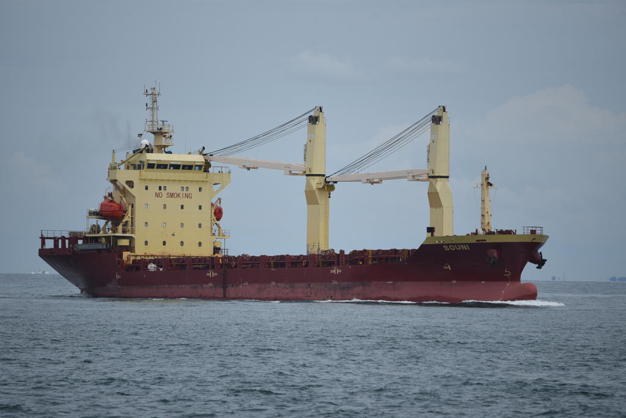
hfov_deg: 5.3
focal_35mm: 390
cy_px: 209
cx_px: 313
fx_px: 6782
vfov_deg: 3.5
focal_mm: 390
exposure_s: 1/800
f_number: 5.6
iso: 100
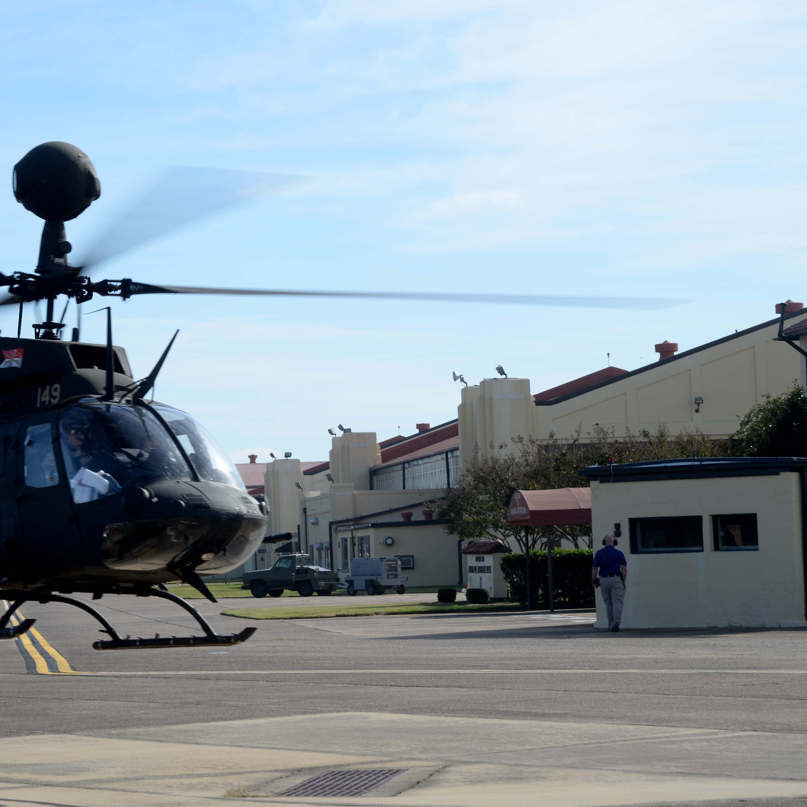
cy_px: 359
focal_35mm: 125
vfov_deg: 14.0
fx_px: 3297
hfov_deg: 13.9
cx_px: 238
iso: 125
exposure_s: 1/200
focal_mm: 85
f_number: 11
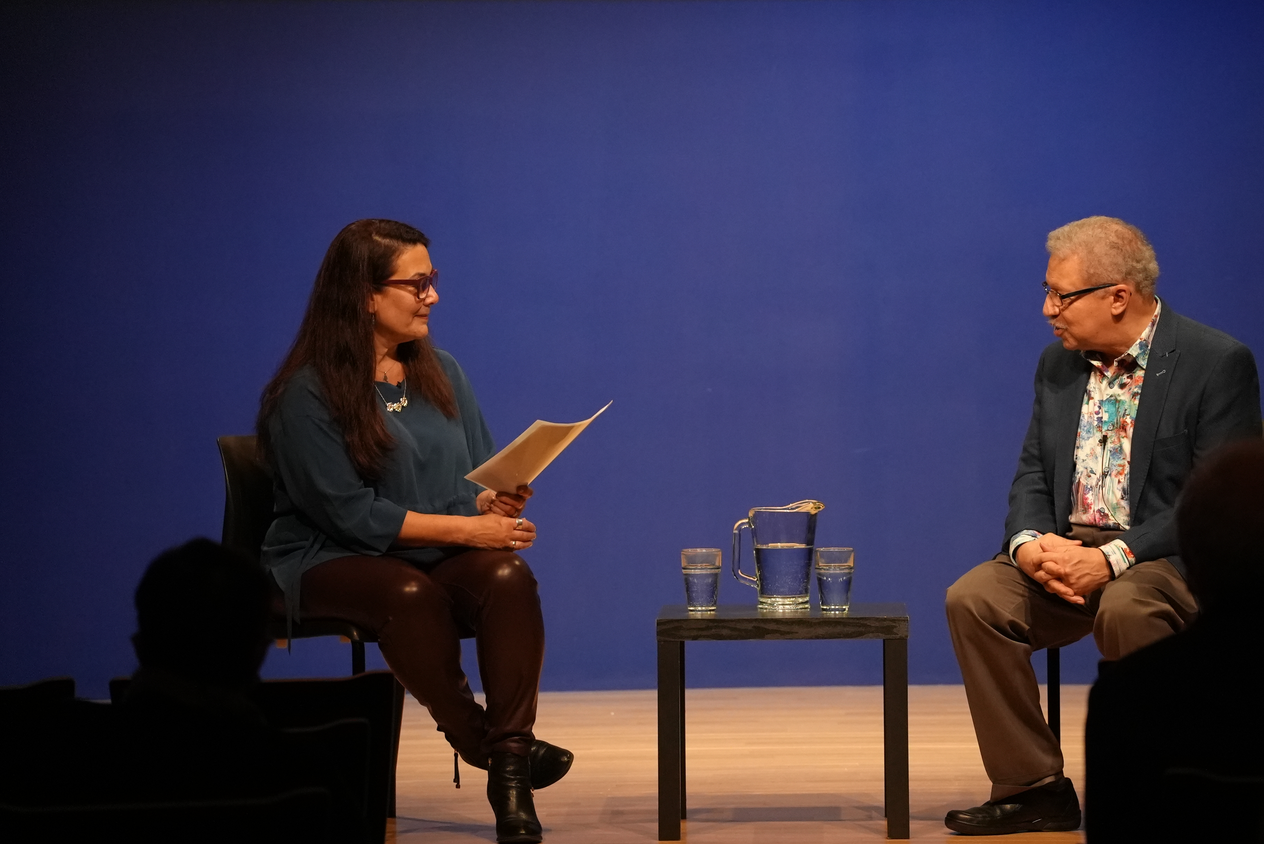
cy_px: 436
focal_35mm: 169
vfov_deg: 8.1
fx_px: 5937
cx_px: 741
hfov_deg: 12.1
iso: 8000
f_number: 5
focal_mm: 144
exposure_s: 1/160
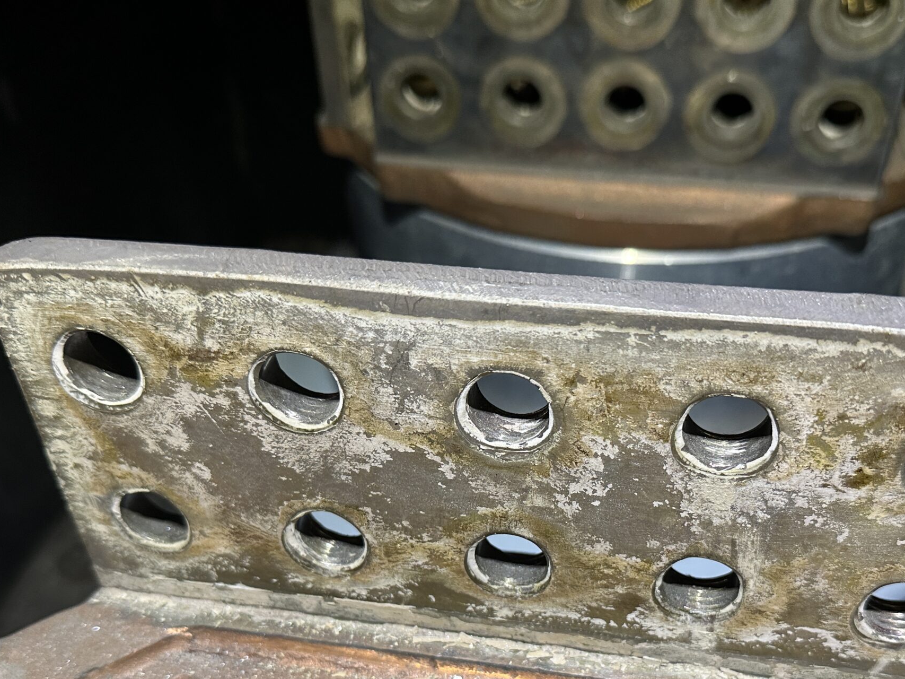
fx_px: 941
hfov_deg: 51.2
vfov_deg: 38.7
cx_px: 520
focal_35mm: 36
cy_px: 500
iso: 200
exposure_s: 1/49
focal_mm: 6.86
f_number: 1.78
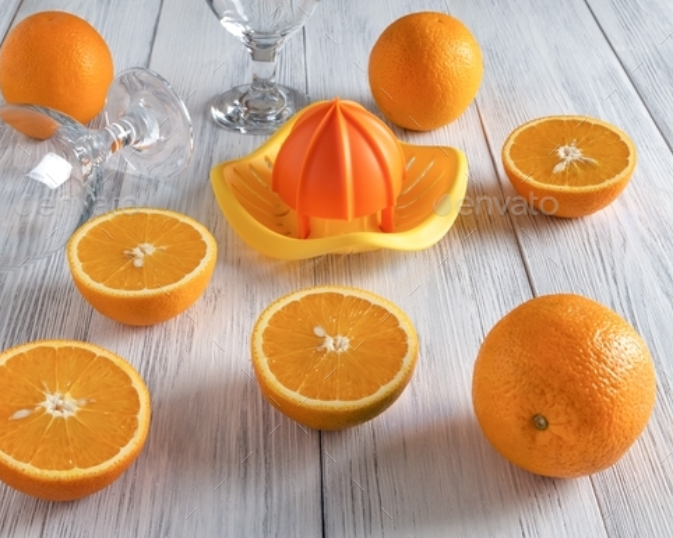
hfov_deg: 34.7
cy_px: 270
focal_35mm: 54
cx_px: 282
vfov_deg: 28.1
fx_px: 1075
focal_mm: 31
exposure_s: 1/60
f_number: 11
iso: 200
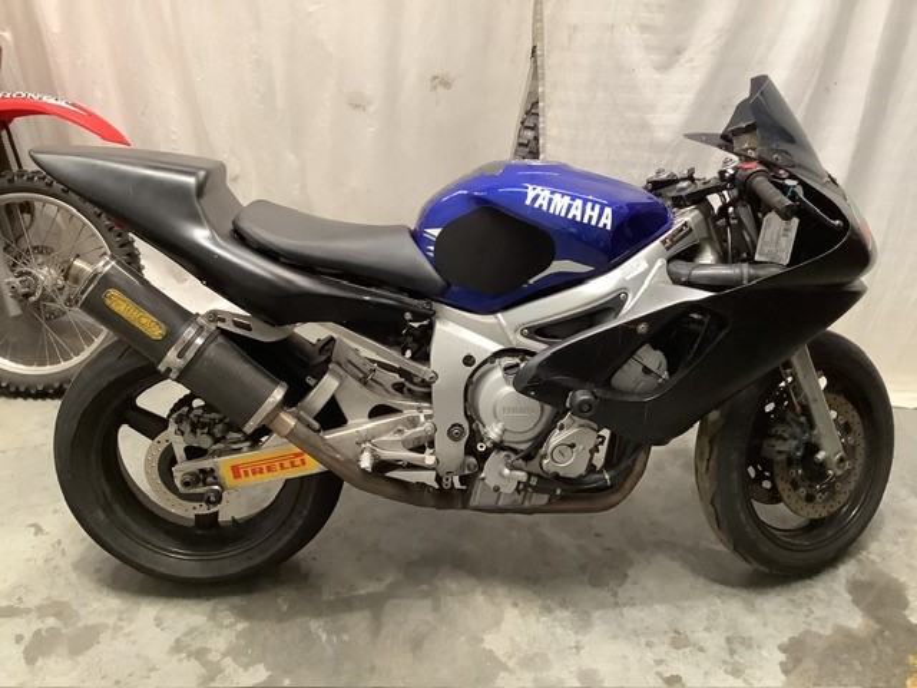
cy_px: 344
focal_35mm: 31
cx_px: 458
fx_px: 821
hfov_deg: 58.4
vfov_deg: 45.4
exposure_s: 1/60
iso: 250
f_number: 2.4
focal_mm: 3.3
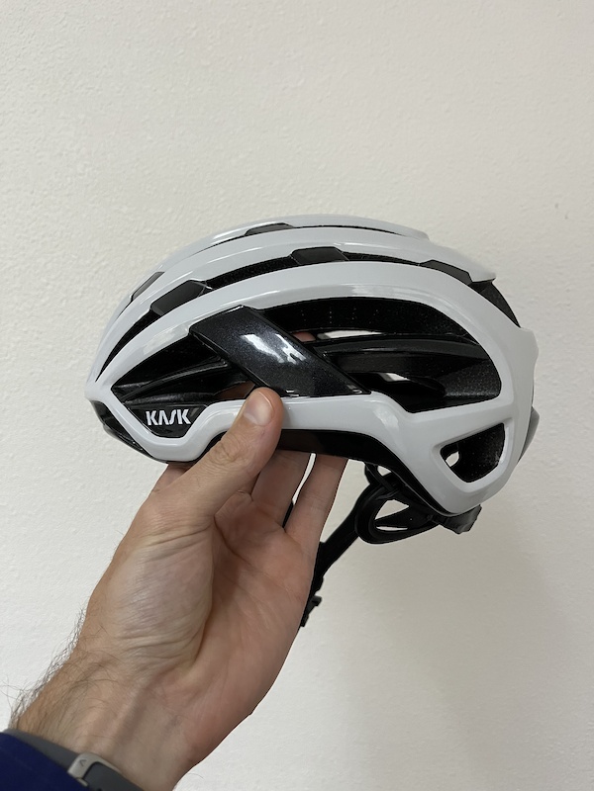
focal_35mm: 26
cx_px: 297
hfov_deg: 53.1
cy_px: 396
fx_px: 595
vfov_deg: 67.3
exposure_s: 1/60
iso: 320
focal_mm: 5.1
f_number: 1.6
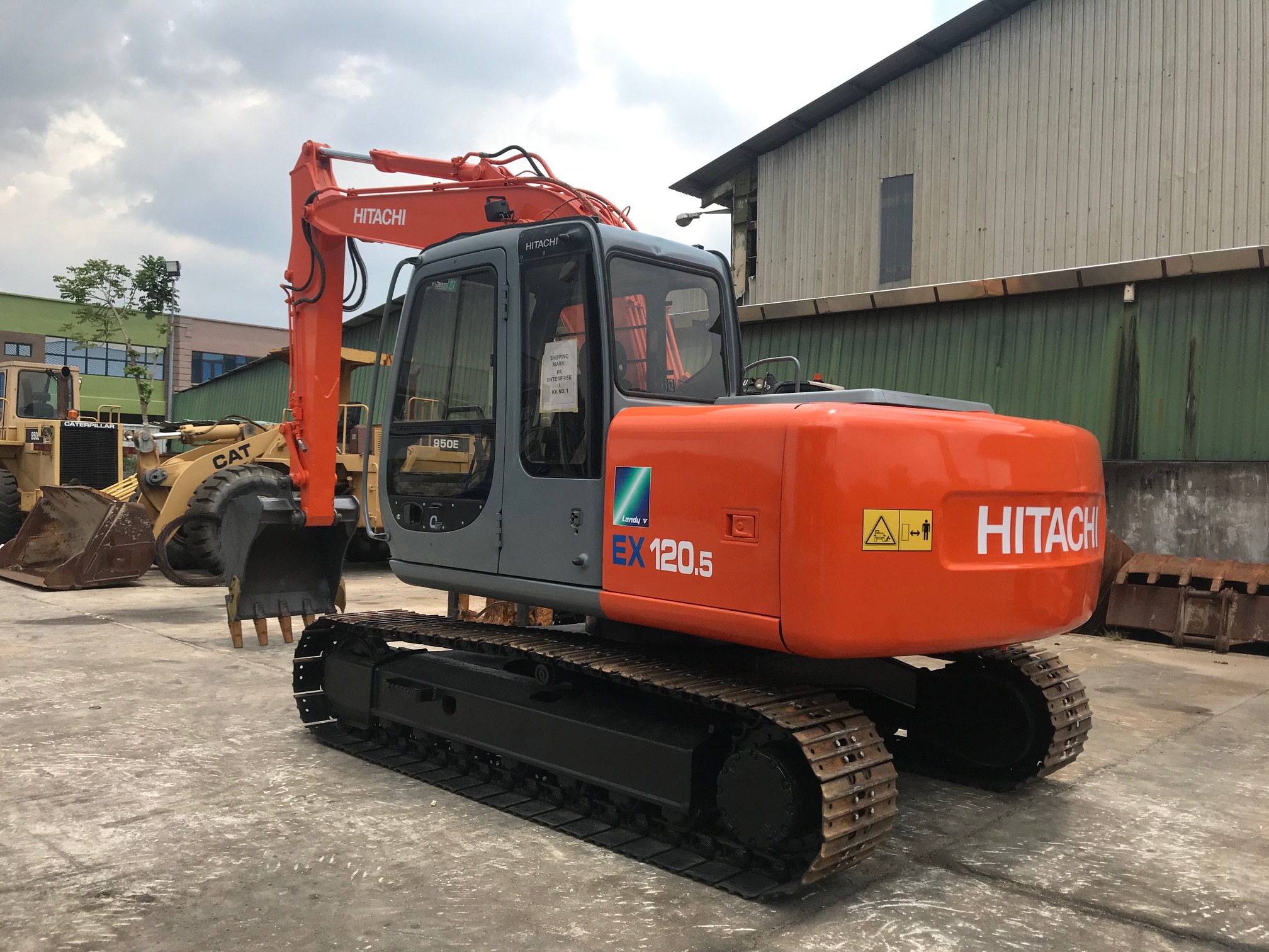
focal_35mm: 28
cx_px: 634
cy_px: 476
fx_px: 1026
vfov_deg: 49.7
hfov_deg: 63.4
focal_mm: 3.99
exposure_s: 1/1773
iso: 20
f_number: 1.8
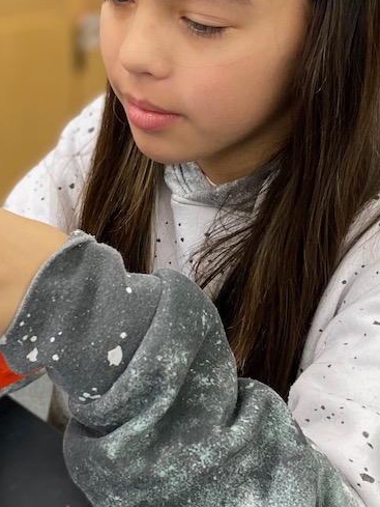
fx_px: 995
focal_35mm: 68
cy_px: 243
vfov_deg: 28.6
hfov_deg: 21.5
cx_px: 121
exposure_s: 1/60
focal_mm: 4.25
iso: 250
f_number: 1.8
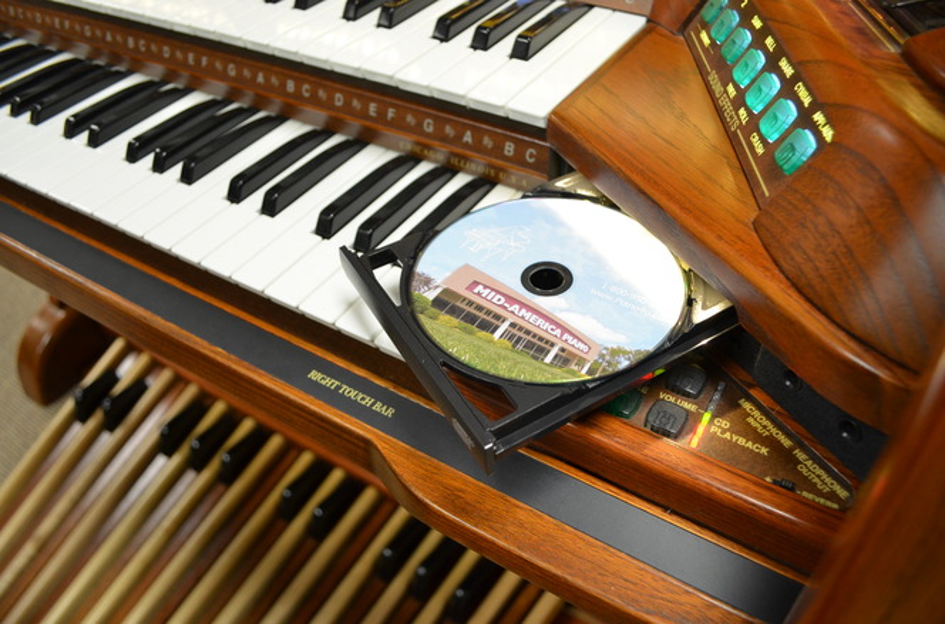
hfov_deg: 67.5
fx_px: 707
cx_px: 472
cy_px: 312
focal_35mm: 27
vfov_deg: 47.7
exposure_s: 1/60
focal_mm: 18
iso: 800
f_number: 4
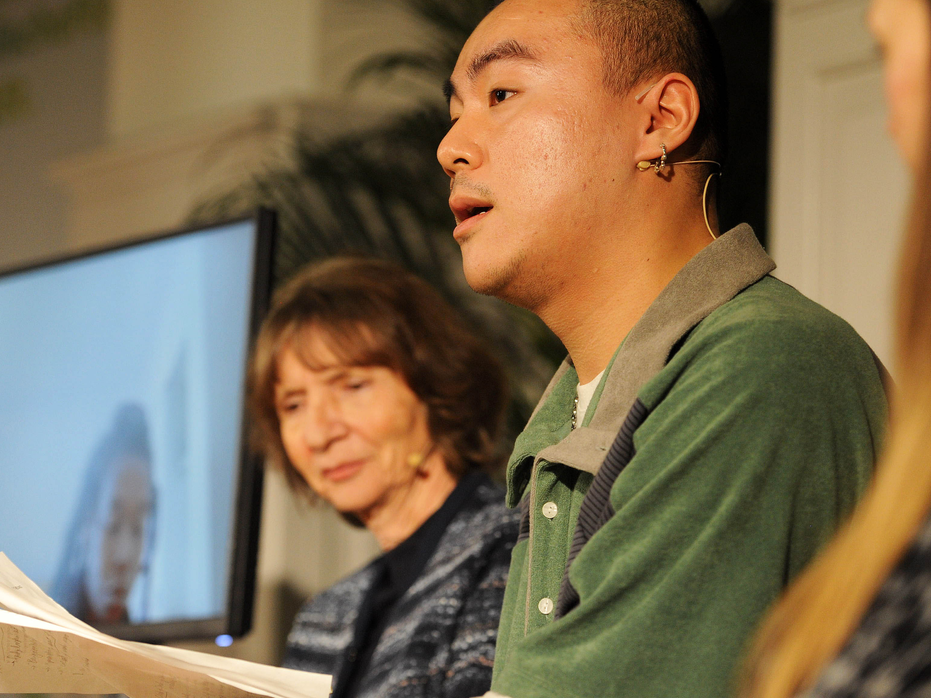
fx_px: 4008
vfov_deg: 10.0
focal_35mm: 149
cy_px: 332
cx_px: 499
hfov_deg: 13.2
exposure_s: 1/125
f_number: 3.5
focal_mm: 112
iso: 1600
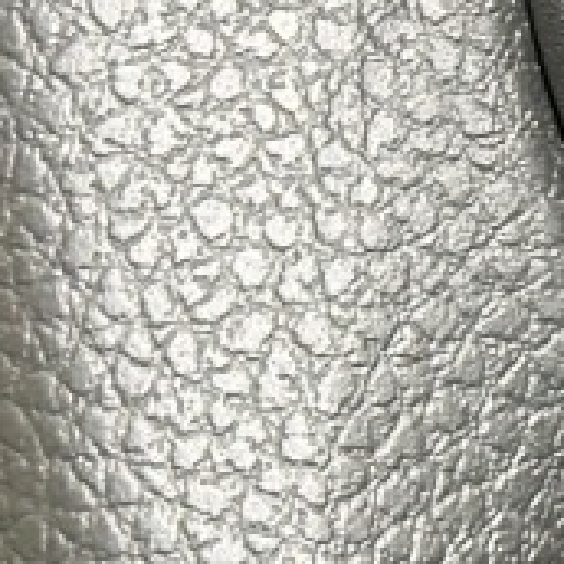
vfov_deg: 6.9
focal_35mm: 252
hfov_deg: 6.7
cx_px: 1226
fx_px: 4645
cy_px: -167
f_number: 1.78
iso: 320
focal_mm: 6.86
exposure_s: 1/40
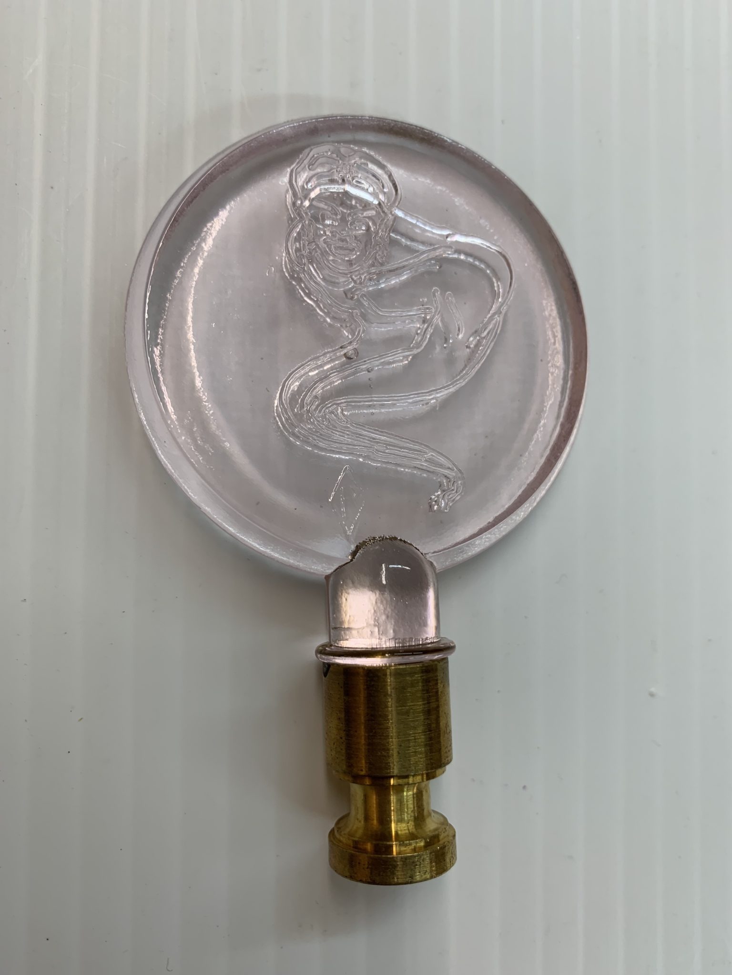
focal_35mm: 26
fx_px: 733
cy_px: 488
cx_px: 366
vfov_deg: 67.3
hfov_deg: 53.1
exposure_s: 1/120
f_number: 1.8
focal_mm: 4.25
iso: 50
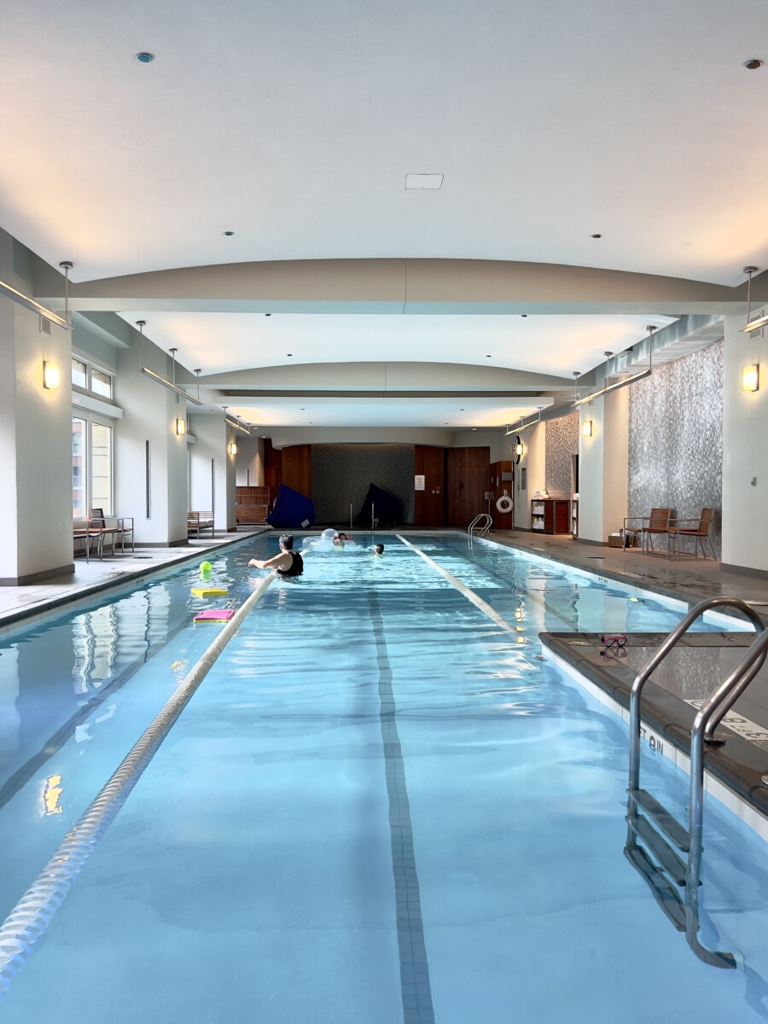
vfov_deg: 67.3
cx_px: 384
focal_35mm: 26
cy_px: 512
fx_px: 769
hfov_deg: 53.1
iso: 50
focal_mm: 5.7
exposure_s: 1/120
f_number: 1.5
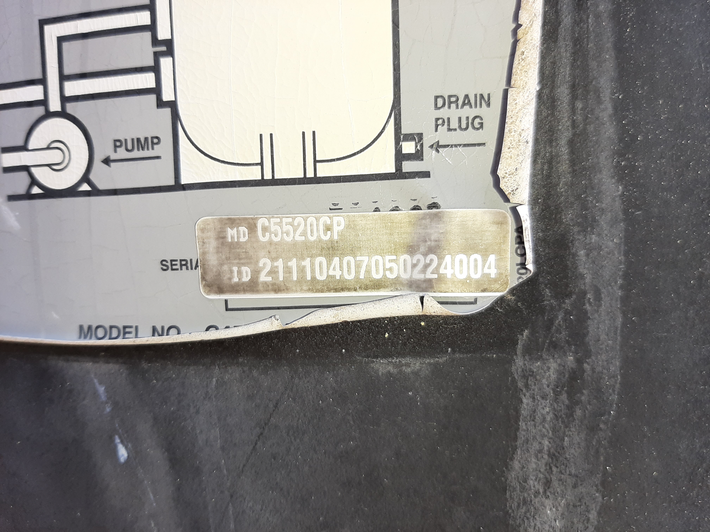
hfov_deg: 67.3
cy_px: 266
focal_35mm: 26
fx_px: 533
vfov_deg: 53.1
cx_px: 355
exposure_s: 1/944
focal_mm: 3.93
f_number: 1.7
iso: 40
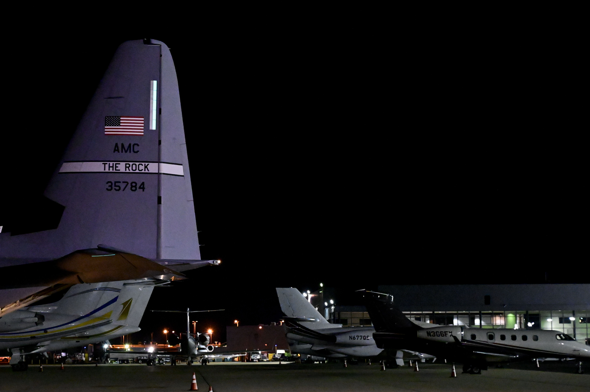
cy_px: 169
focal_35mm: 90
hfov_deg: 22.6
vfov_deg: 15.2
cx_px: 265
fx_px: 1474
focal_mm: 70
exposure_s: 1/125
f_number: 5.6
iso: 25600
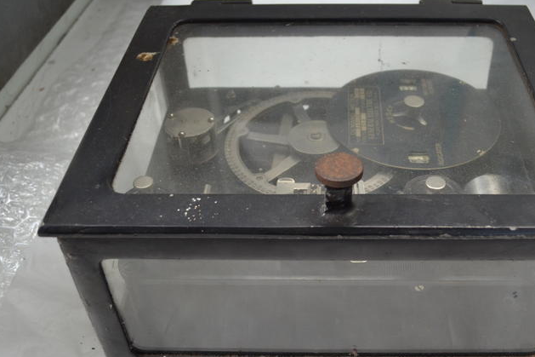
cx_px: 316
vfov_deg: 31.9
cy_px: 197
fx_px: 624
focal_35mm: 42
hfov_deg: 46.2
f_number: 4
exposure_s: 1/30
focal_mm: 22
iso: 320
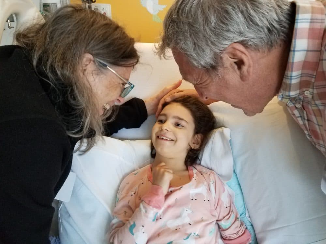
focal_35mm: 26
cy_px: 122
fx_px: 245
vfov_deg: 53.1
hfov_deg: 67.3
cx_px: 163
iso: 200
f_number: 1.7
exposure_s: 1/24
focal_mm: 4.2
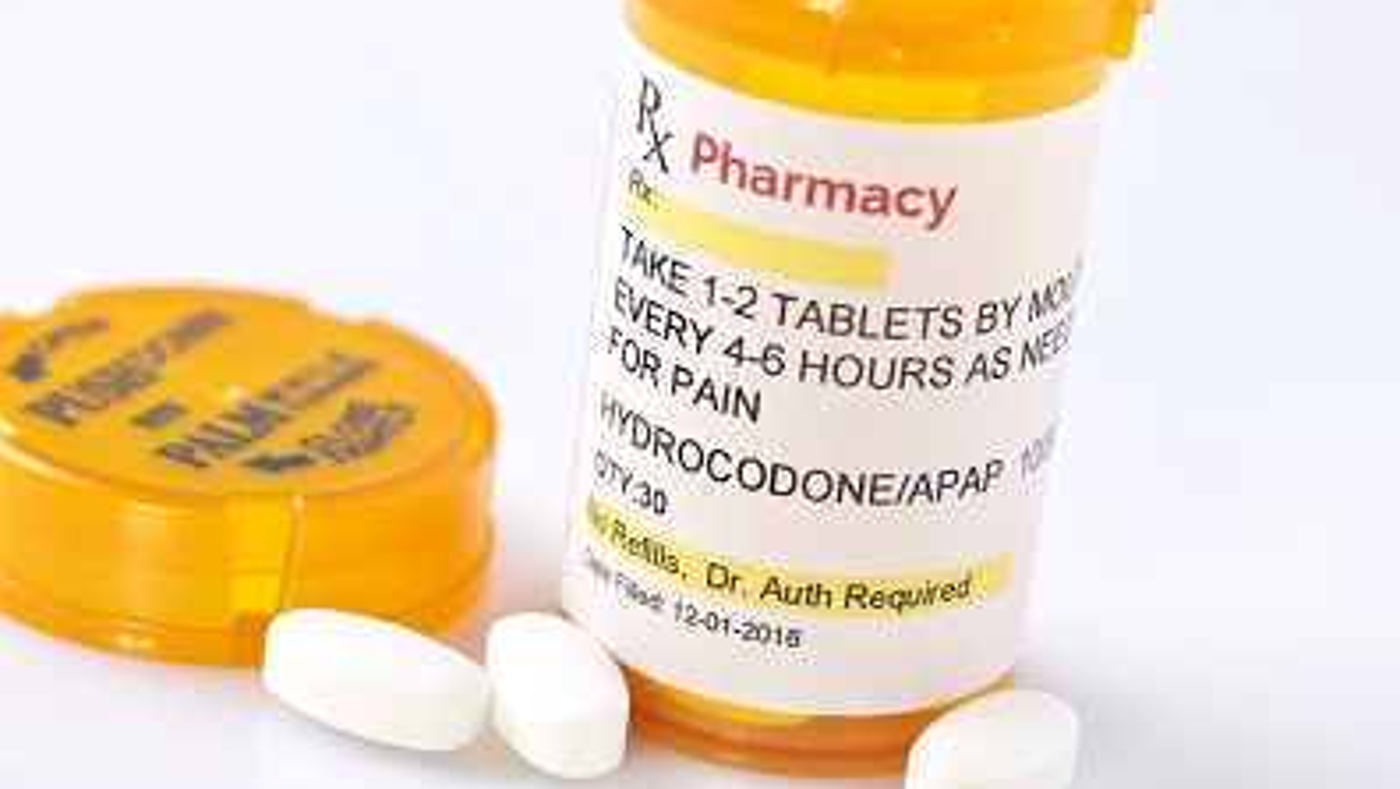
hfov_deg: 19.3
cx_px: 704
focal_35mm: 111
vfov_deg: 10.9
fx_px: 4122
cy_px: 456
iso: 100
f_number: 10
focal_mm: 105
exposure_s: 1/100
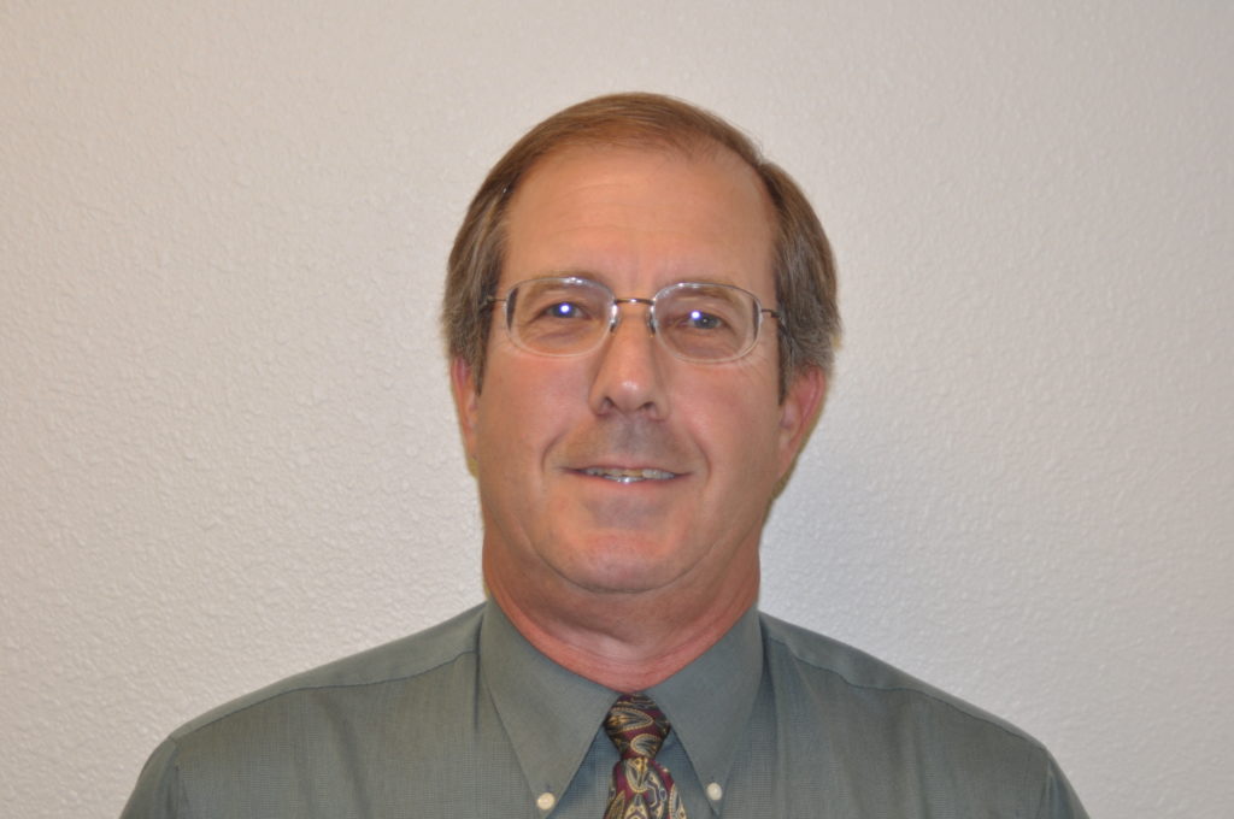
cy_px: 410
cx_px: 617
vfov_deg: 15.7
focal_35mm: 87
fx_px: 2978
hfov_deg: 23.4
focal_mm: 58
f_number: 3.5
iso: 200
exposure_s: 1/60
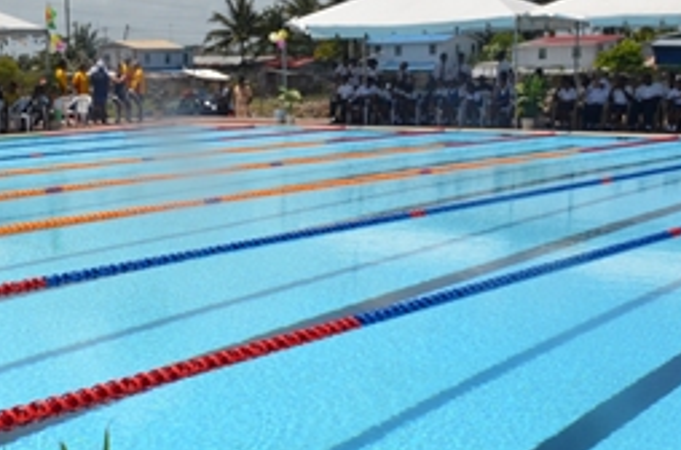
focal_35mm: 68
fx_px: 1283
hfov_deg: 28.3
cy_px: 340
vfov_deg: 19.8
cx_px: 35
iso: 800
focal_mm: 18
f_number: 16
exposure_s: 1/1000
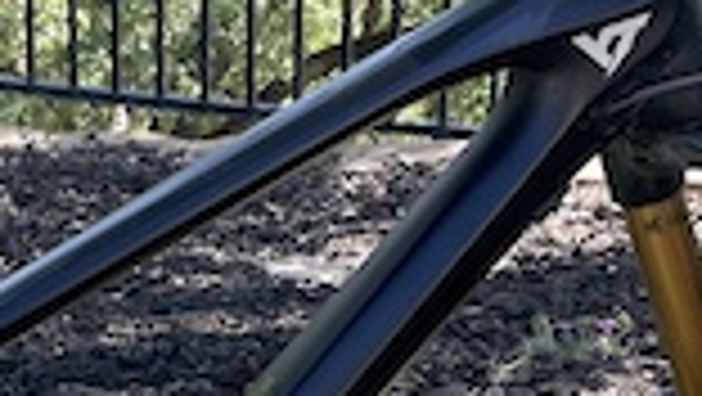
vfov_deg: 8.2
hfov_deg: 14.3
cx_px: -140
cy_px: 634
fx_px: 2701
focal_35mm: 145
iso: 32
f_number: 1.6
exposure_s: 1/383
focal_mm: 4.2
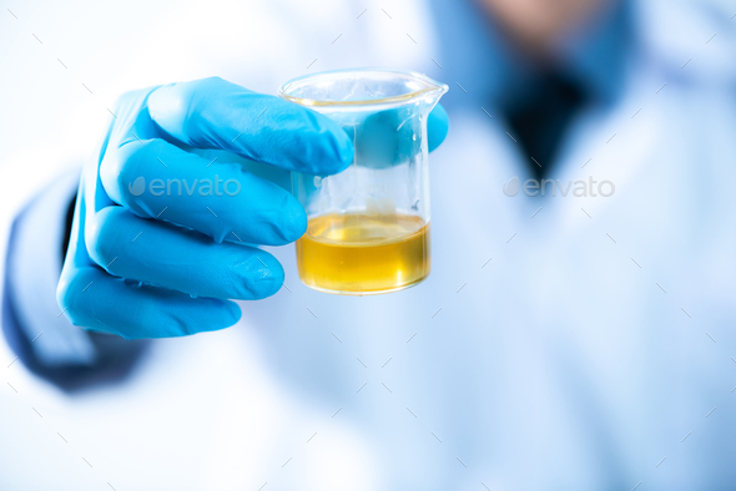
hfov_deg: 19.4
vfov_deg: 13.1
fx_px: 2148
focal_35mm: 105
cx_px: 368
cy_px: 246
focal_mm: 105
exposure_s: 1/160
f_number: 3
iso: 160
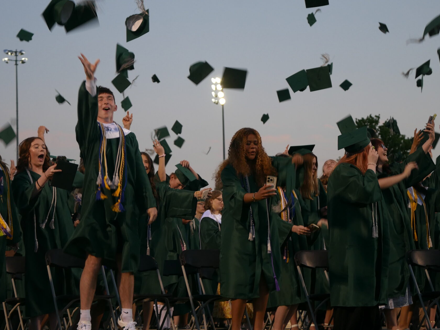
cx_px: 197
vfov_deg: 9.2
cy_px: 125
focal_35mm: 161
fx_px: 2047
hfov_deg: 12.3
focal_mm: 53
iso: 400
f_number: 4.4
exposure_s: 1/125
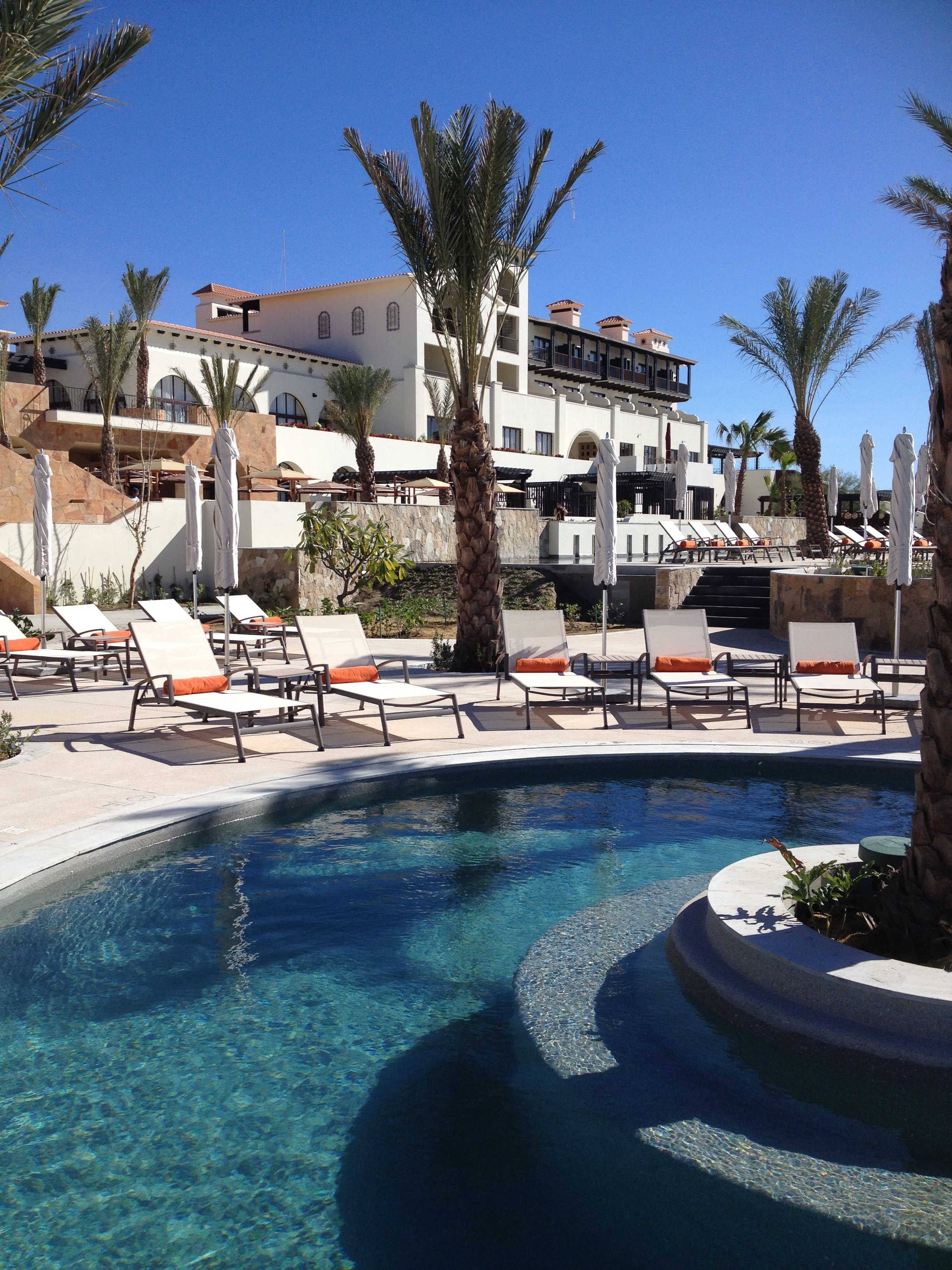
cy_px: 635
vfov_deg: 52.6
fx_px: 1283
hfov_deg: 40.7
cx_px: 476
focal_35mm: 35
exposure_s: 1/2404
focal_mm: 4.28
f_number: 2.4
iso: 50
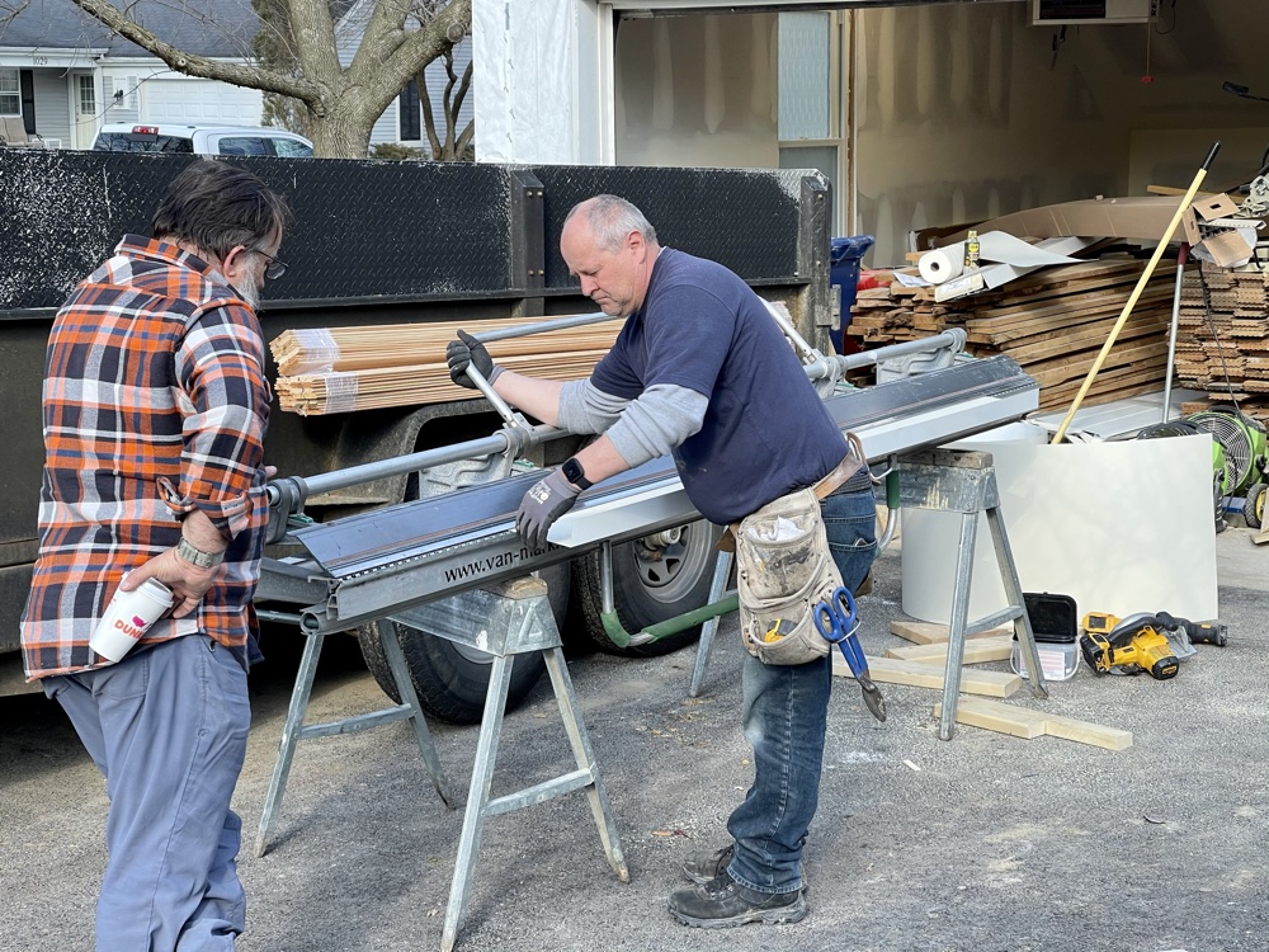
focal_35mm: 64
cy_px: 476
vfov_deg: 22.9
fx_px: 2346
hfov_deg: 30.3
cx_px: 634
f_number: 2.2
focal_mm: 7.5
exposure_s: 1/170
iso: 20
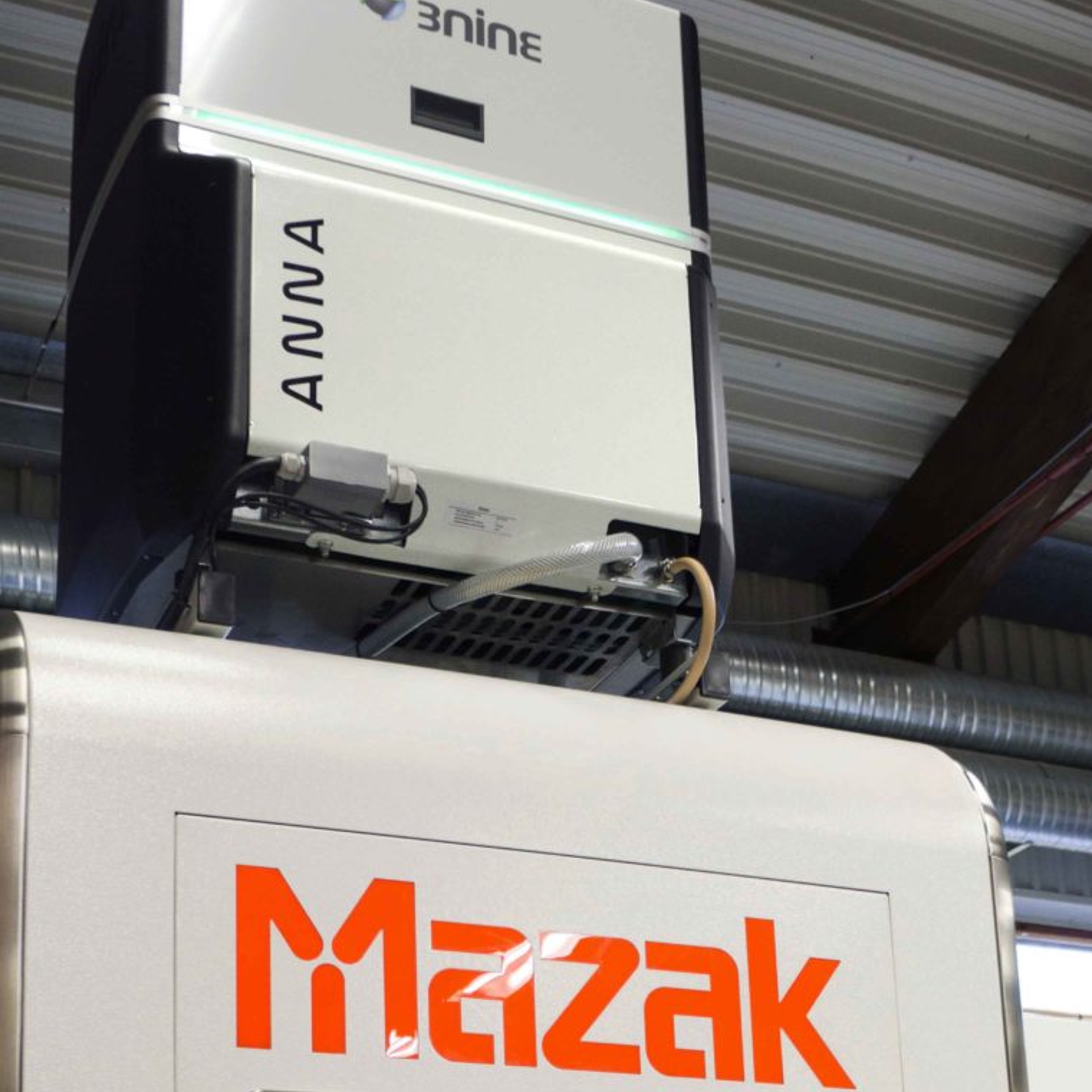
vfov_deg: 27.4
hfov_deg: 29.3
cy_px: 1164
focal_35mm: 58
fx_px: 2070
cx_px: 736
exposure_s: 1/60
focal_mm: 18
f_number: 4
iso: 250
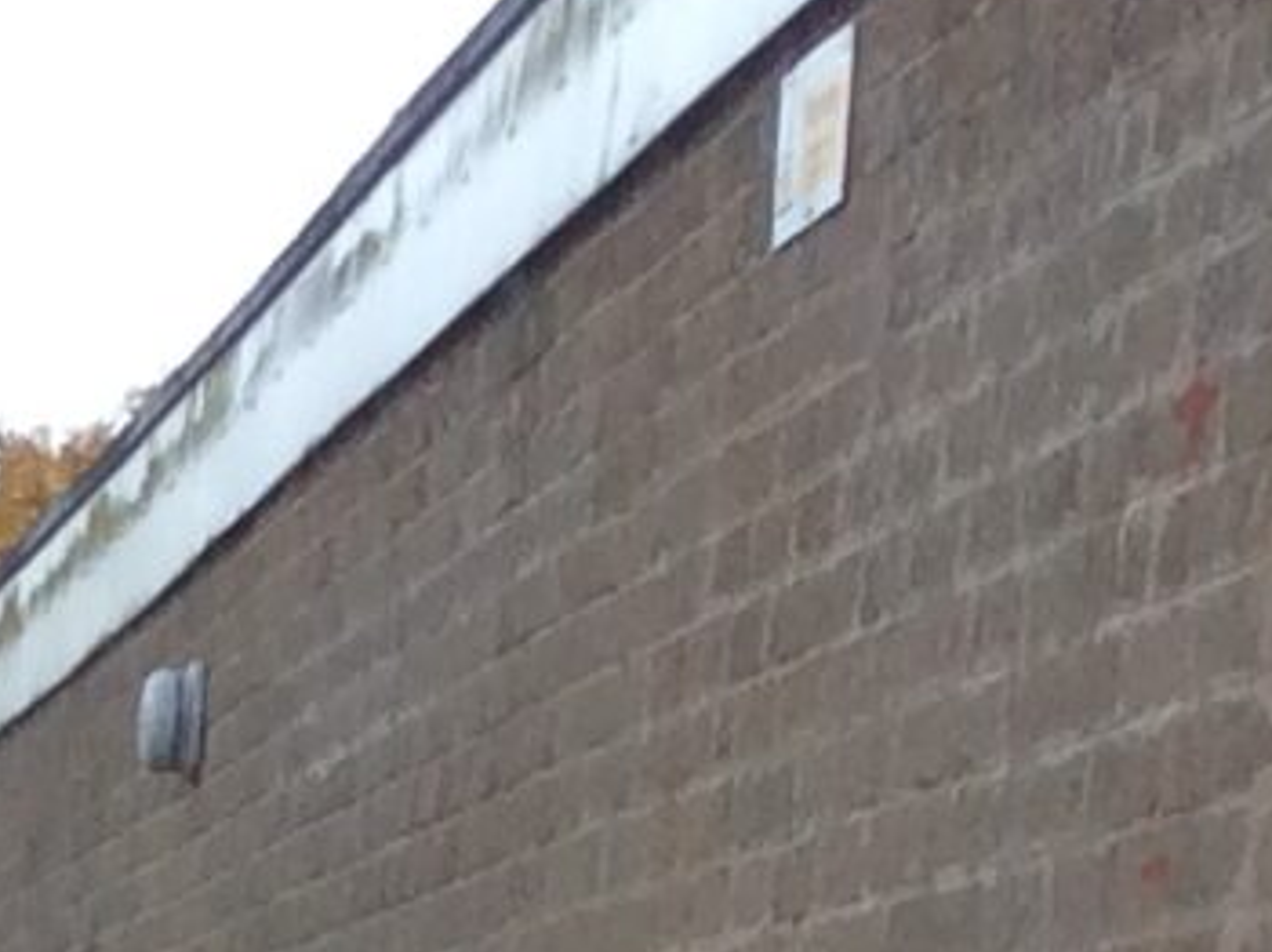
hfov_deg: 7.8
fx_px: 8593
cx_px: -1824
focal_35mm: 234
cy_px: 3129
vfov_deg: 5.8
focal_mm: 3.3
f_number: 2.4
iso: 32
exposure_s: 1/312
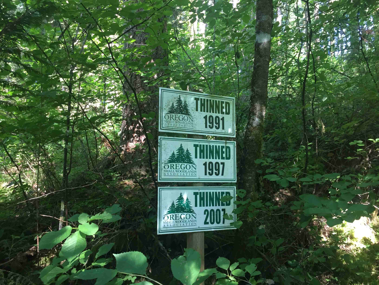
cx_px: 190
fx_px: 318
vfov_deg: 48.2
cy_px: 142
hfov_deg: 61.7
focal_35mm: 29
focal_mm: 4.15
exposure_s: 1/30
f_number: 2.2
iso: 64
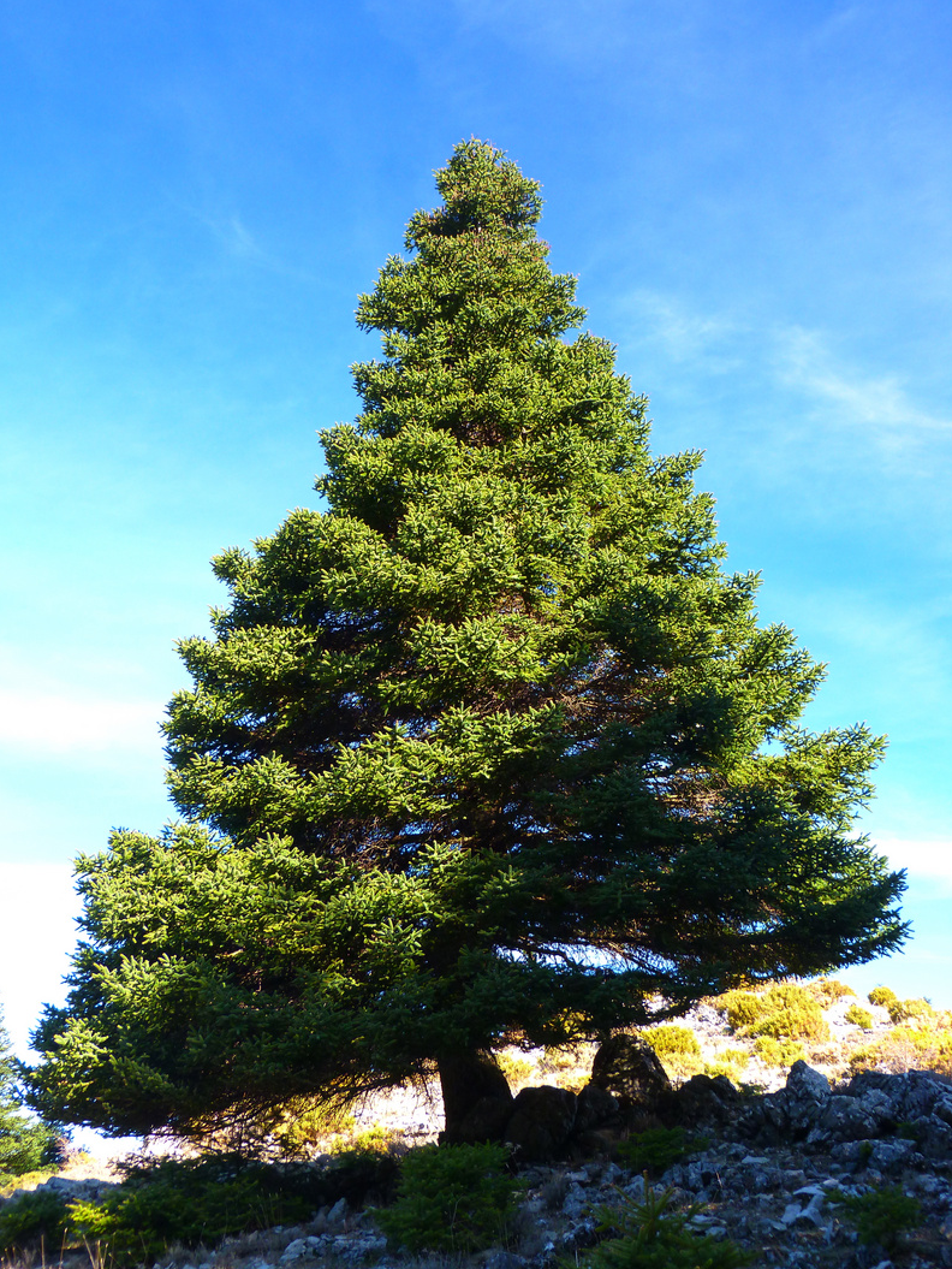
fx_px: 1612
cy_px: 639
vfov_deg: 42.9
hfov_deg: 32.9
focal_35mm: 44
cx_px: 475
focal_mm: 7.8
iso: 160
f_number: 3.2
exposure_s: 1/60
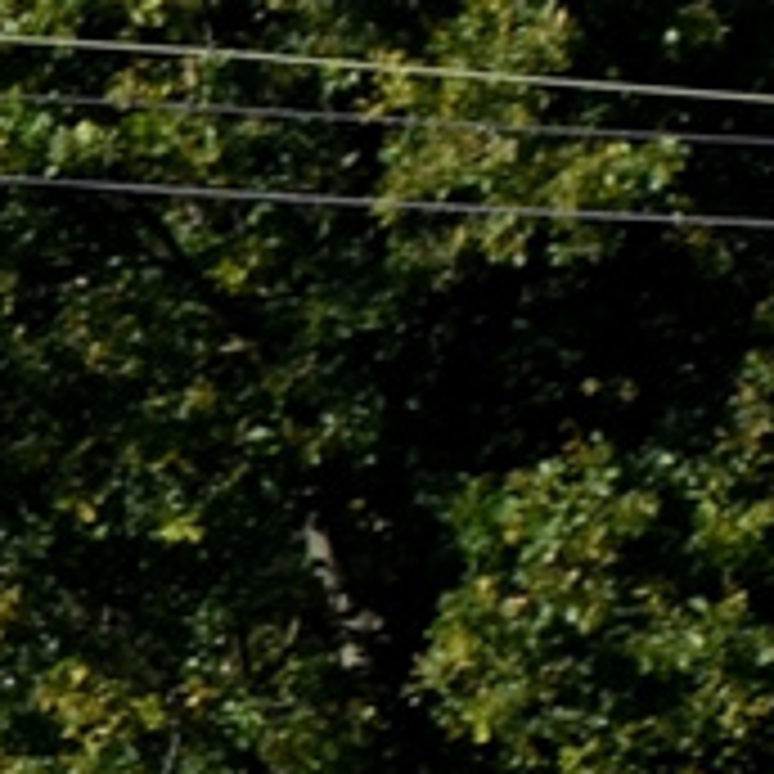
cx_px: -2572
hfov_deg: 1.5
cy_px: 706
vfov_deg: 1.5
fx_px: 29825
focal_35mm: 1179
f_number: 6.3
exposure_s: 1/1000
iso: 250
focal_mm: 98
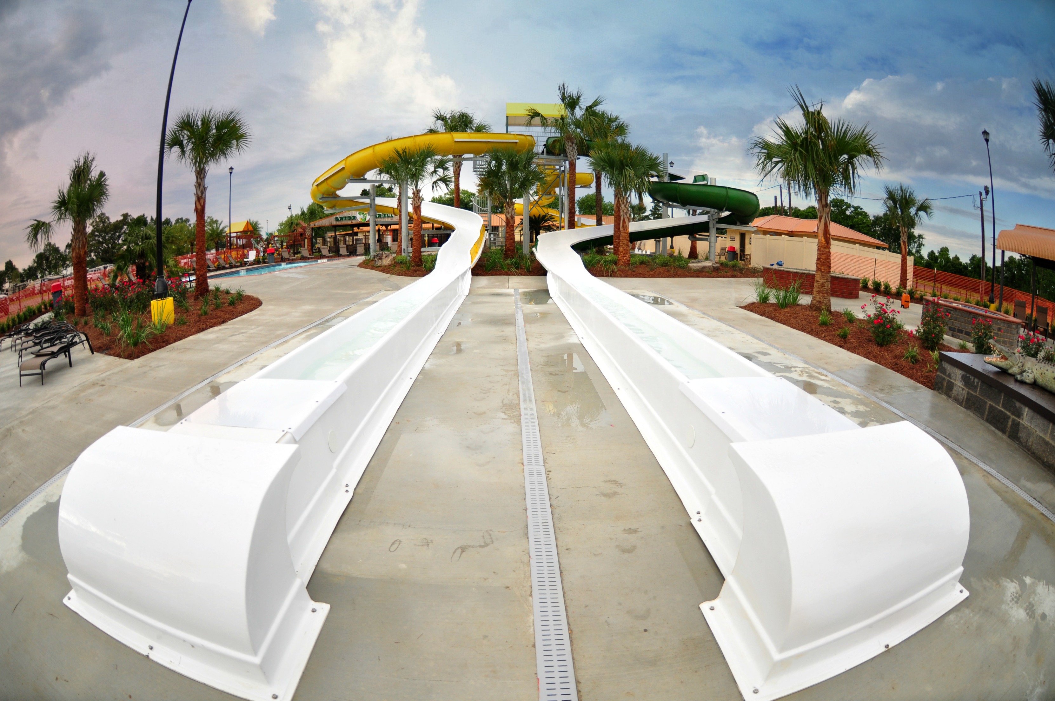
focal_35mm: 16
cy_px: 350
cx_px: 528
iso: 320
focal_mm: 10.5
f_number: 2.8
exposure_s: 1/1600
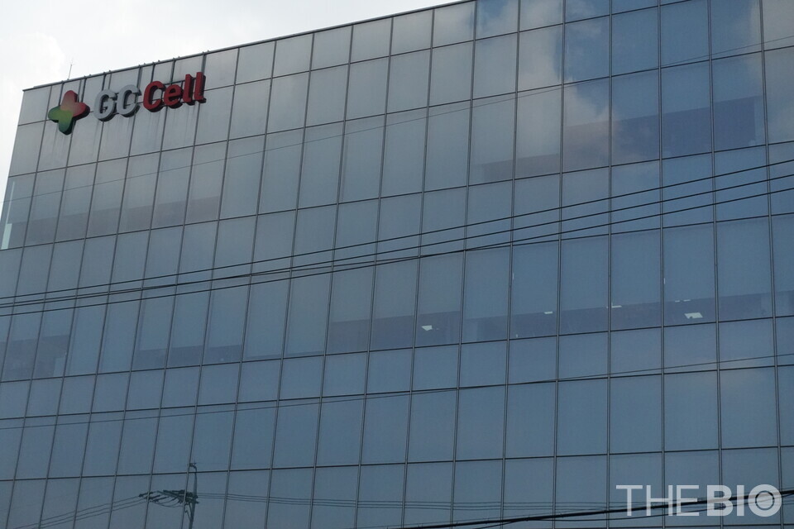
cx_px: 397
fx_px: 1323
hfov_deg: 33.4
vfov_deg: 22.6
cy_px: 264
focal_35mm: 60
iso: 1600
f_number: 5.6
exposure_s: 1/800
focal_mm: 22.37
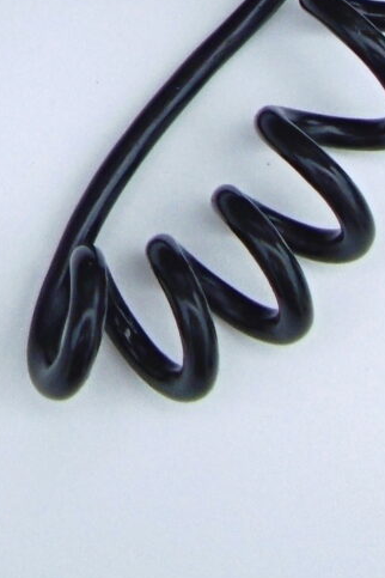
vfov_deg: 18.5
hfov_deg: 13.6
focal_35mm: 97
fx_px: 1556
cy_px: -296
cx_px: -123
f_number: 8.6
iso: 100
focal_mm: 4
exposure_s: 1/125
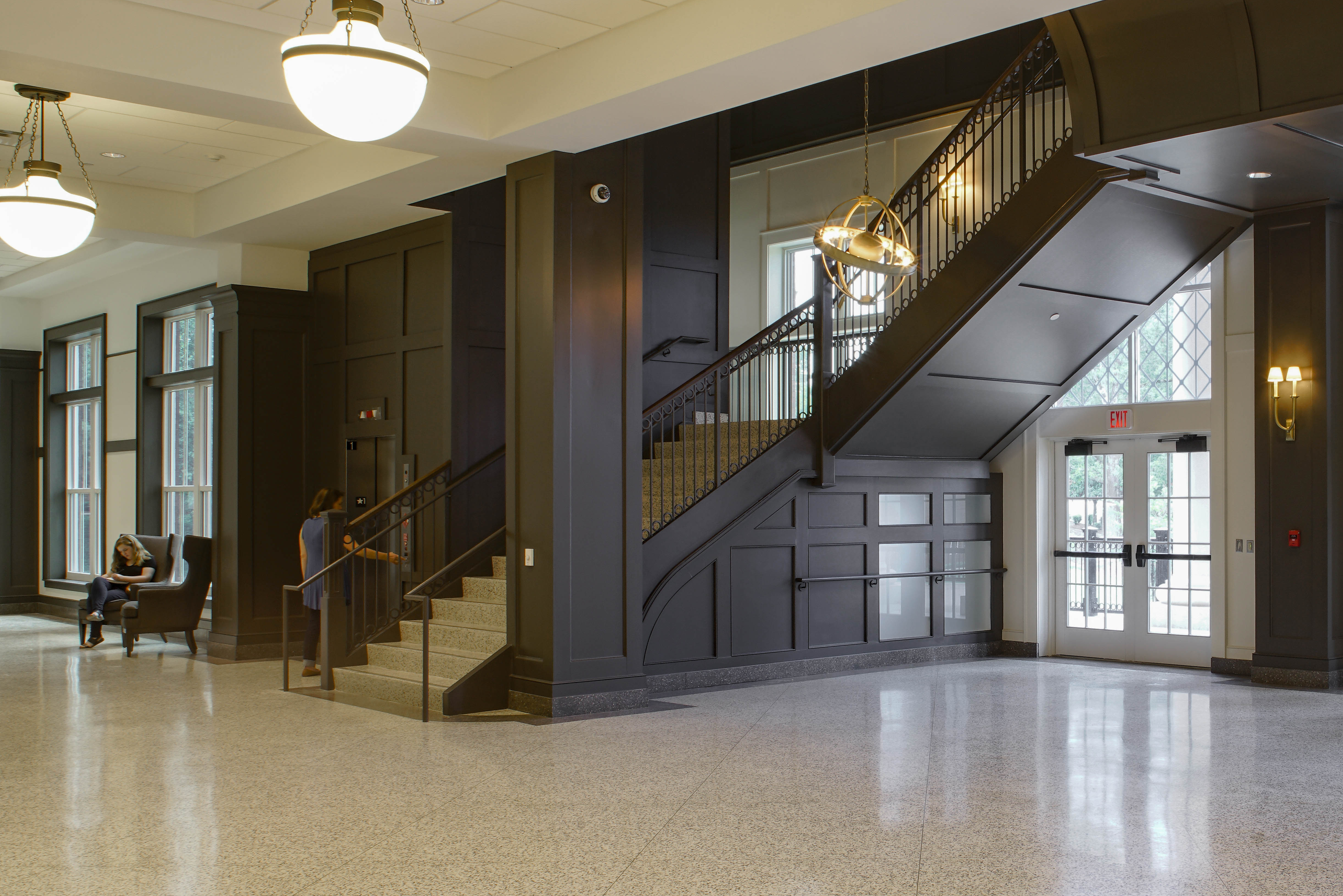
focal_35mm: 39
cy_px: 296
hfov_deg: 47.3
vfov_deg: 33.9
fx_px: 1455
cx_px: 1045
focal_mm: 24
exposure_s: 2
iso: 100
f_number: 20
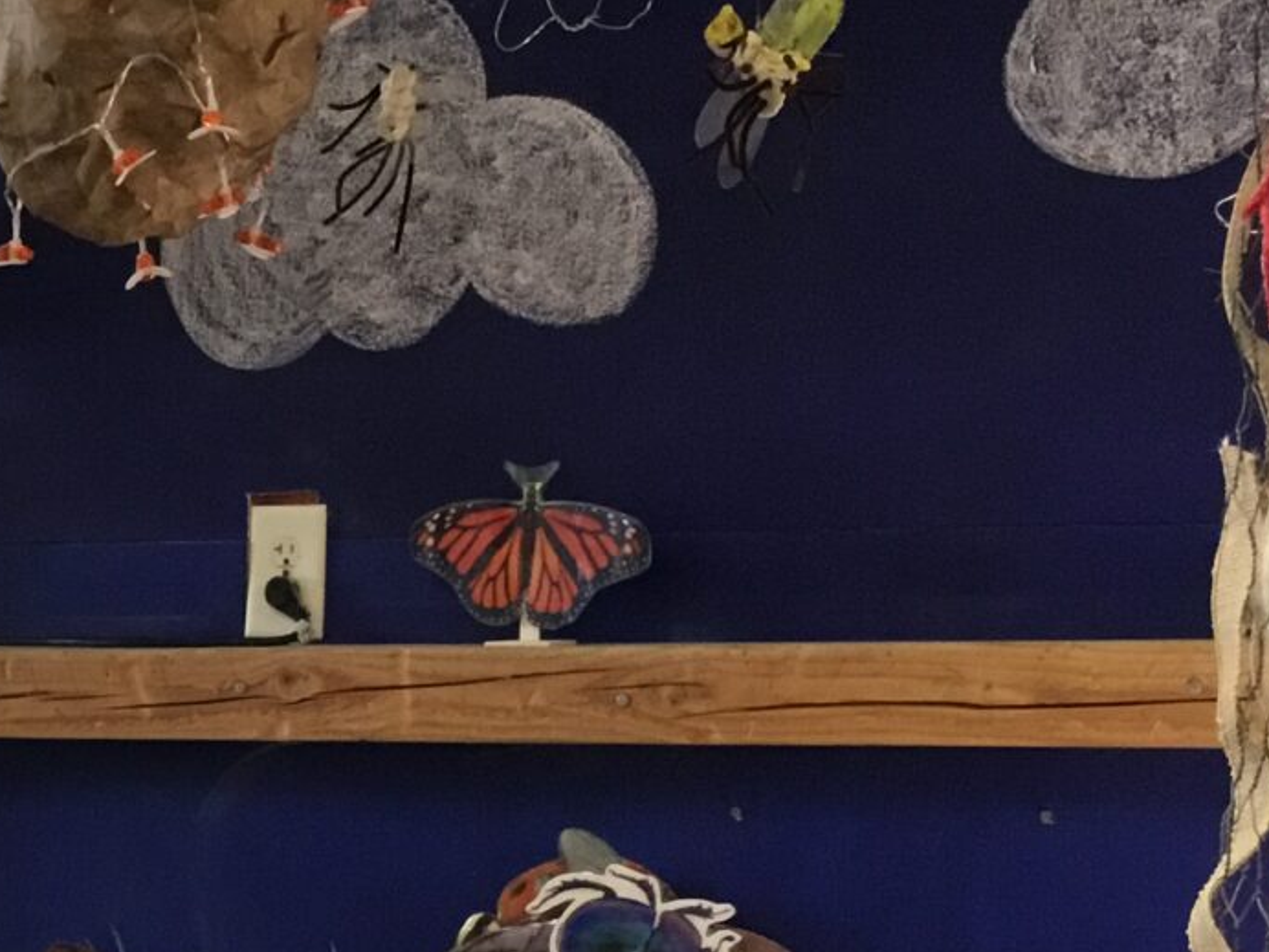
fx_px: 3153
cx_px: -26
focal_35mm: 86
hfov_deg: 21.9
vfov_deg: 16.3
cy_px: 1201
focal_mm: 3.3
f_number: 2.4
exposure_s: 1/30
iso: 125
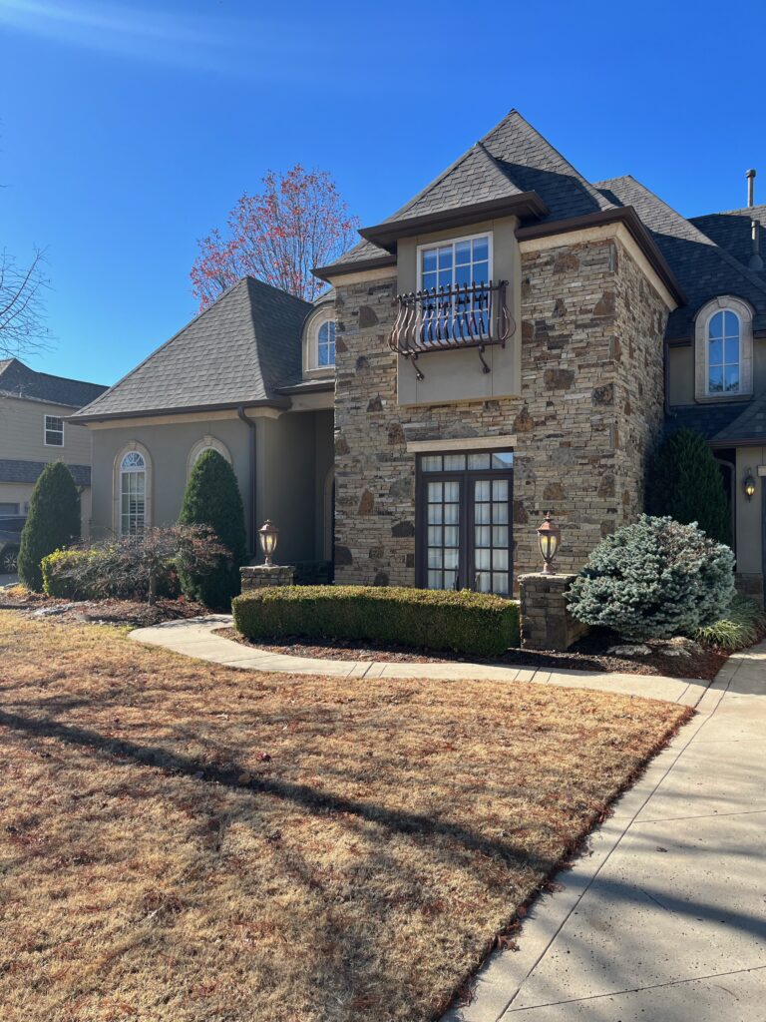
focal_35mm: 26
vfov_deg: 67.3
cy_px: 511
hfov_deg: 53.1
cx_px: 383
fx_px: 767
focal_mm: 5.1
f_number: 1.6
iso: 50
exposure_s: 1/1890
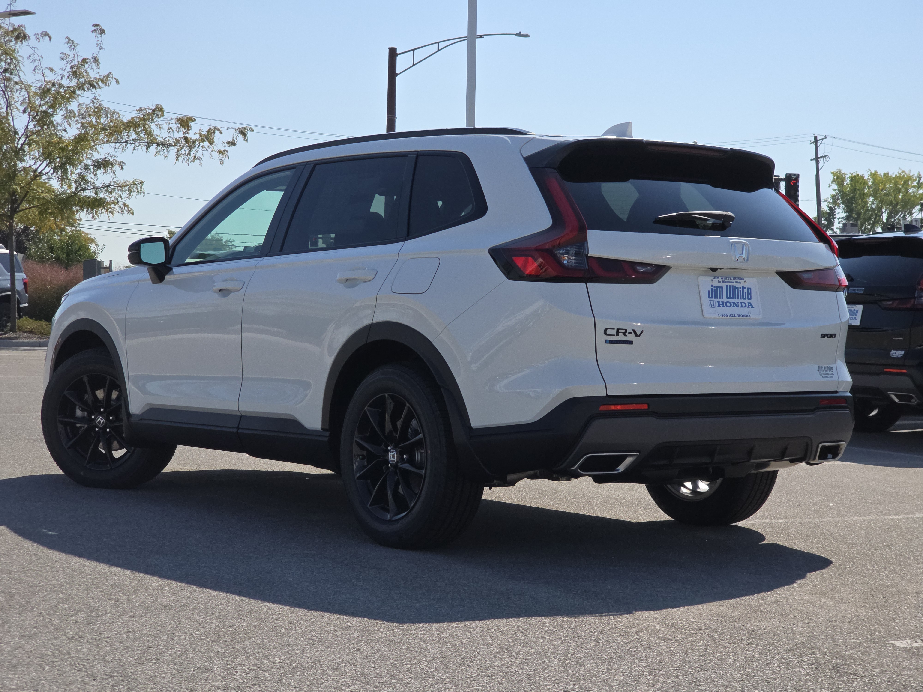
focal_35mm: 69
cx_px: 462
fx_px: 1840
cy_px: 346
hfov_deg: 28.2
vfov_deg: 21.3
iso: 50
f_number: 2.4
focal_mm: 7.9
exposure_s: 1/2961
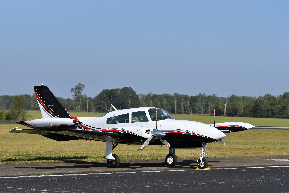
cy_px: 96
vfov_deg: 11.1
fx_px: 987
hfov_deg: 16.7
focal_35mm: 123
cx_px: 144
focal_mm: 82
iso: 400
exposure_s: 1/8000
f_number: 4
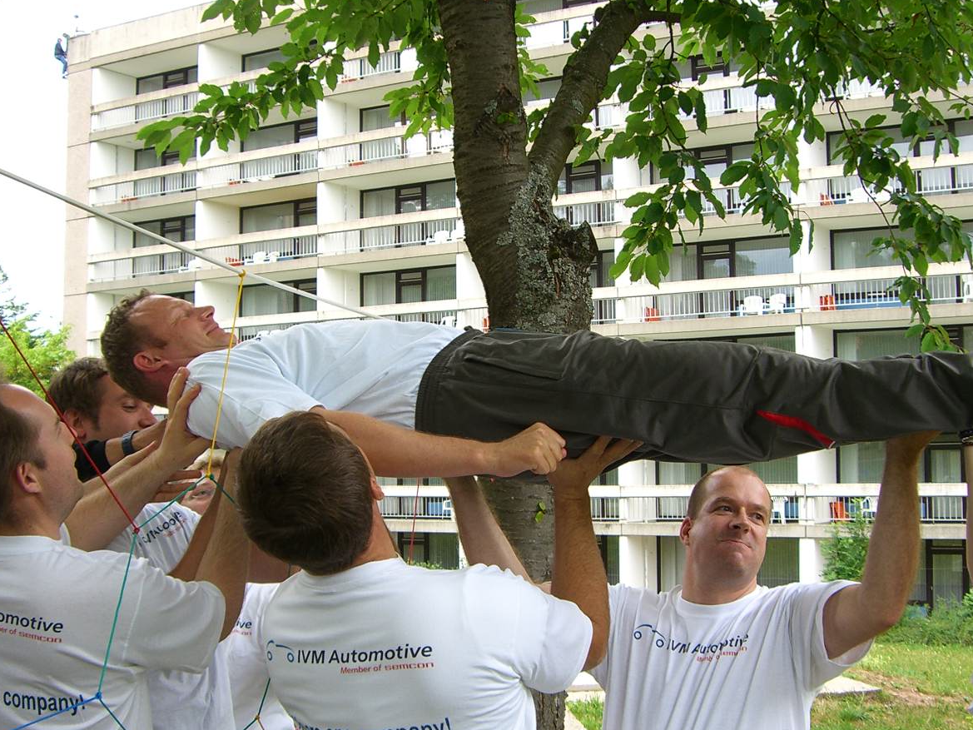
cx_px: 536
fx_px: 1462
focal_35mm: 52
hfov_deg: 36.8
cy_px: 397
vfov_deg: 28.0
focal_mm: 6.2
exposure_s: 1/160
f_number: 2.7
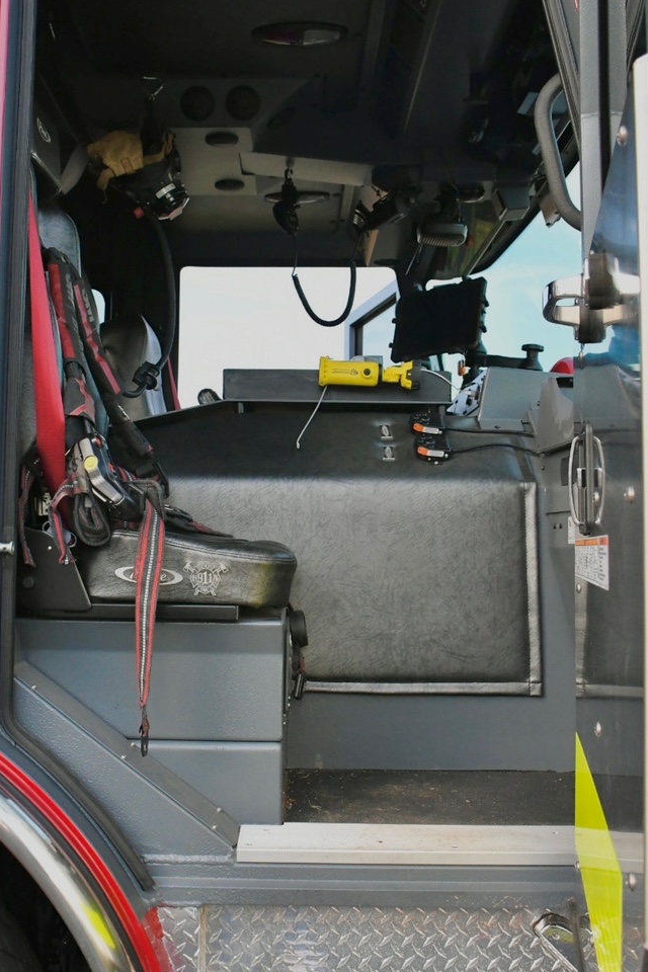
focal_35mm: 40
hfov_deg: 33.3
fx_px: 1080
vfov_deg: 48.4
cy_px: 451
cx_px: 268
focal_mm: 20
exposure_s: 1/1250
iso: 2800
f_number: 5
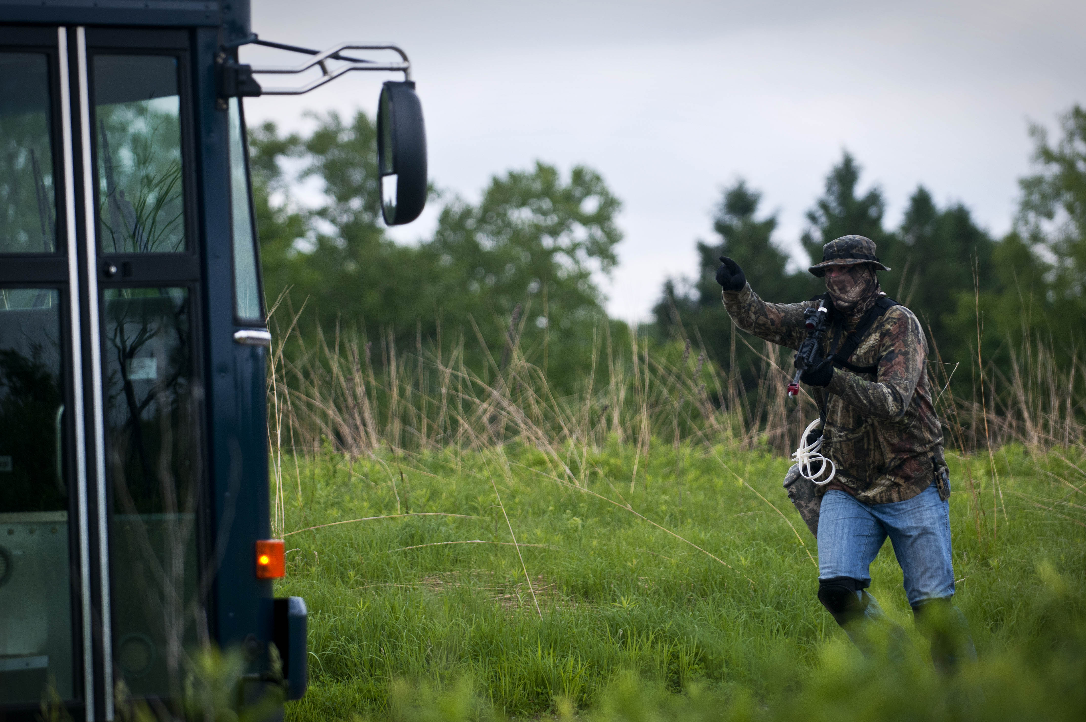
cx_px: 543
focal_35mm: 225
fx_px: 6779
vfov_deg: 6.1
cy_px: 361
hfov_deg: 9.2
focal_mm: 150
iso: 200
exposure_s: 1/2500
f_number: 2.8
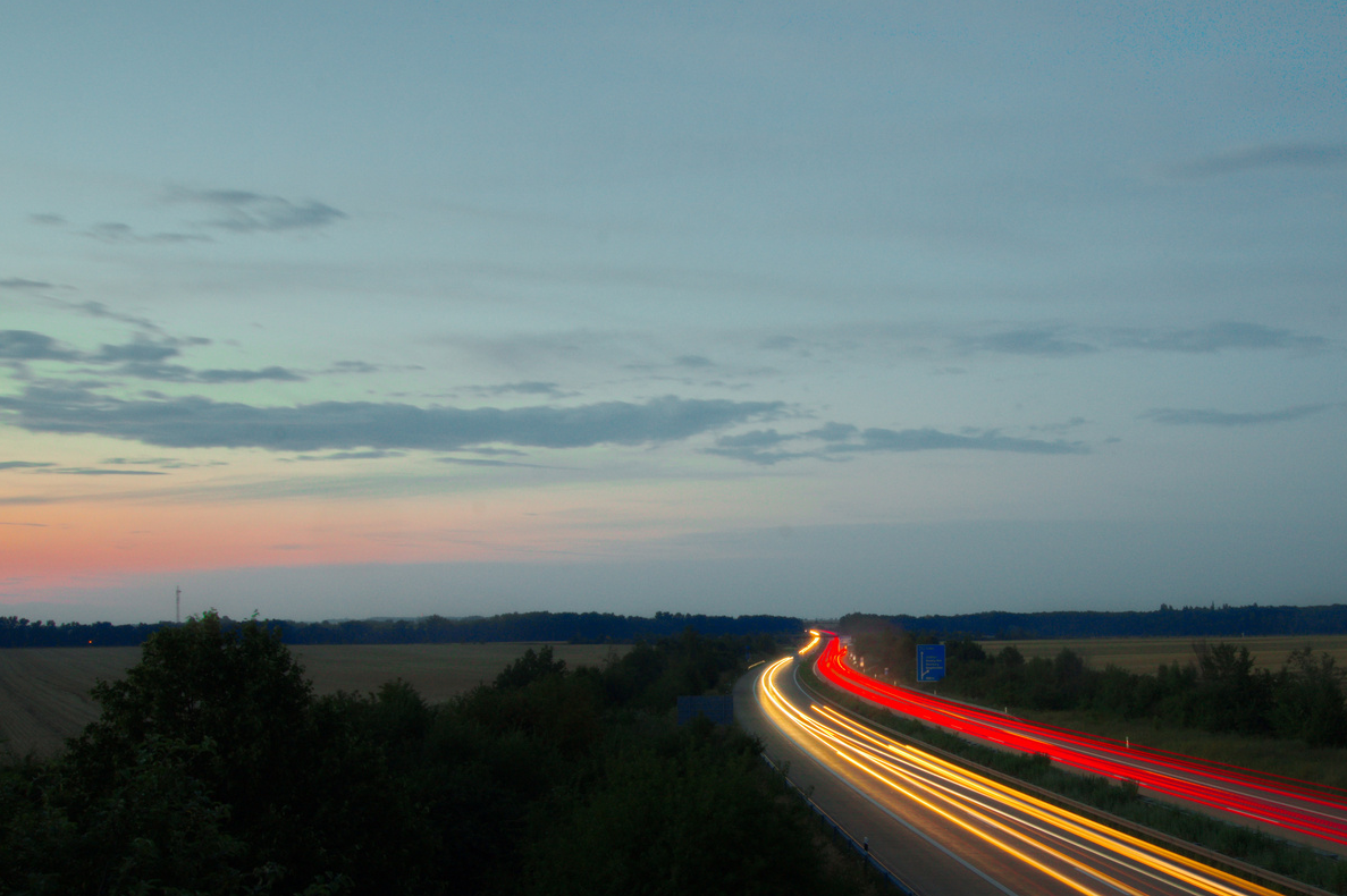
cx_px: 864
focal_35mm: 41
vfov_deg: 32.4
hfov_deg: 46.9
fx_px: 1533
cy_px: 590
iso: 100
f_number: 18
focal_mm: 20
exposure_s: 21
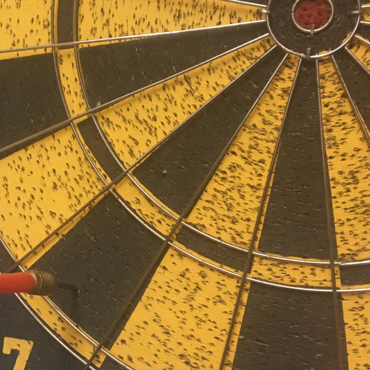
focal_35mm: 50
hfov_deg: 33.5
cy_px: 150
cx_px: 102
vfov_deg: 33.9
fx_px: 605
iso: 200
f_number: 2.2
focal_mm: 4.15
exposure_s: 1/17
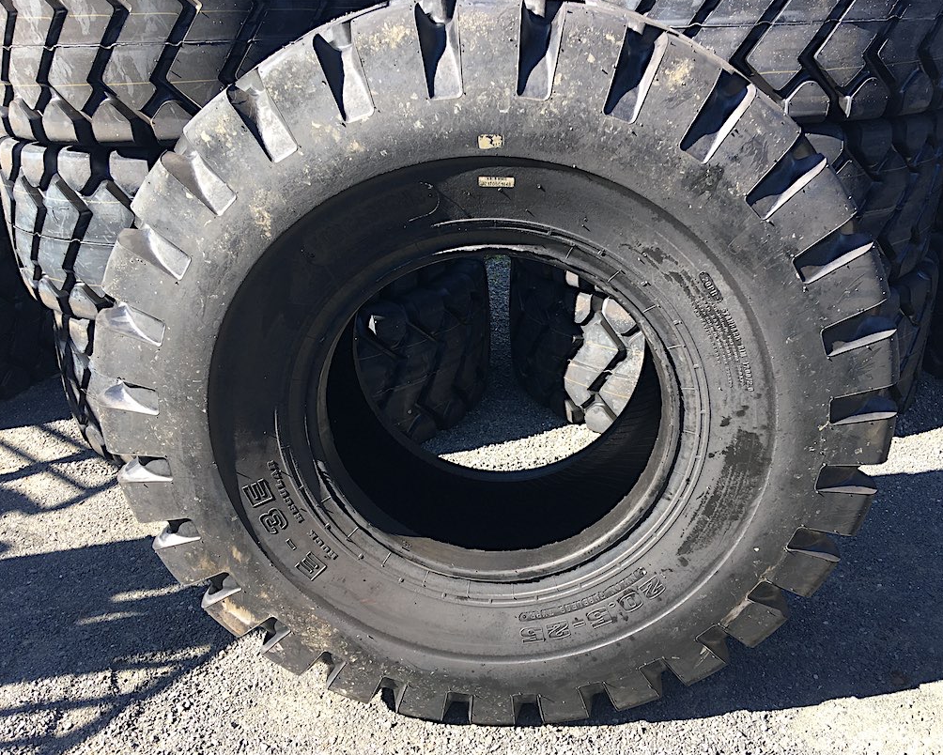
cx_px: 502
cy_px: 383
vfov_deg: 47.1
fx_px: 866
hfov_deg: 57.1
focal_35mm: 31
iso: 25
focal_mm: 4.15
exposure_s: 1/232
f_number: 2.2
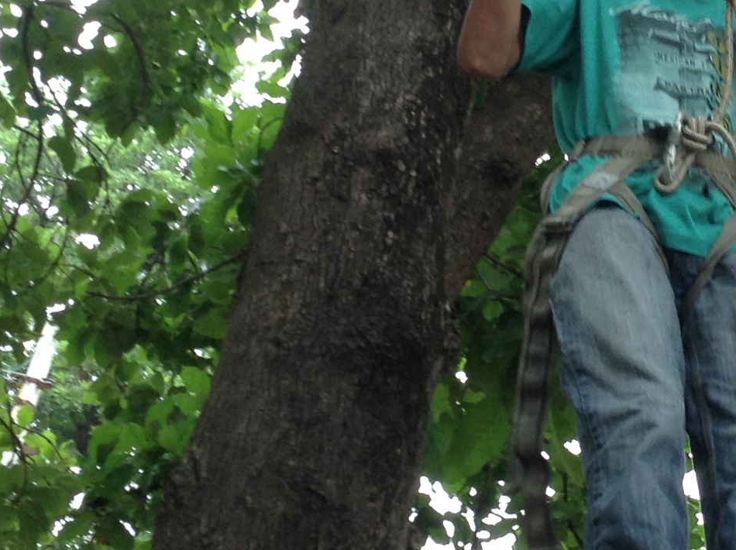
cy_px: 155
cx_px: 641
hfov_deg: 21.4
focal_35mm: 90
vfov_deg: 16.3
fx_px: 1911
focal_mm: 3.3
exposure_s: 1/120
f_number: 2.4
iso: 40
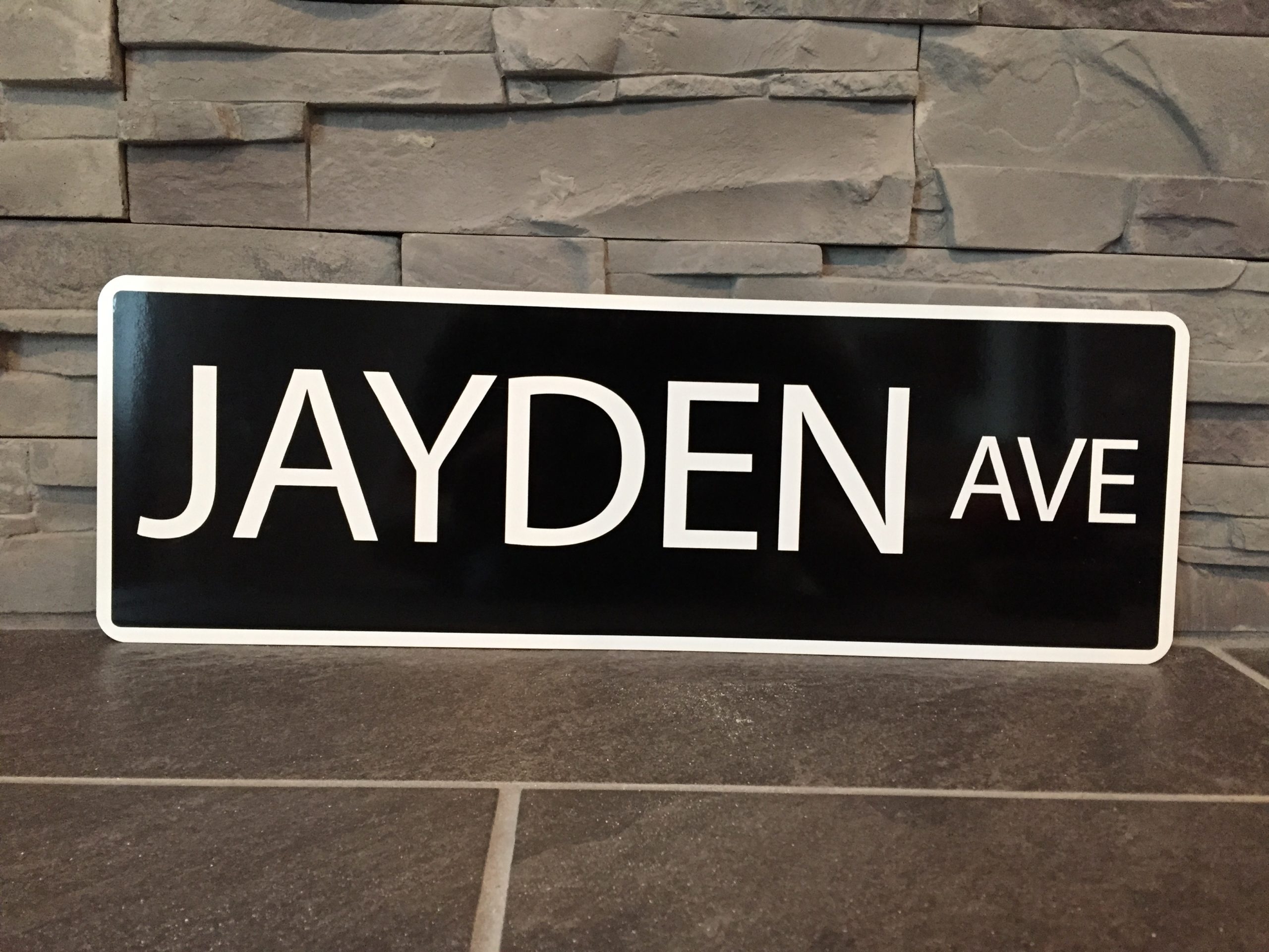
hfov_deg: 61.7
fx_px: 1063
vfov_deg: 48.2
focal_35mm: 29
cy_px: 476
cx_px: 634
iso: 250
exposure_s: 1/20
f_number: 2.2
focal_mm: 4.15
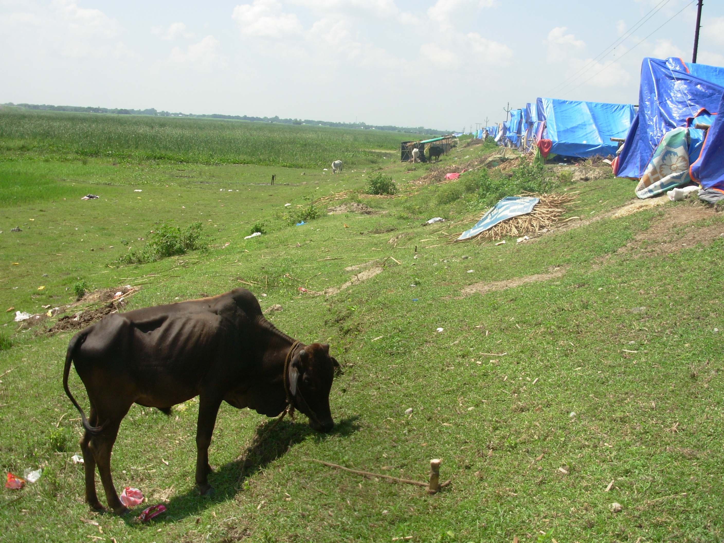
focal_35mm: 38
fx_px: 795
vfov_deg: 37.7
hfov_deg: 49.0
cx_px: 362
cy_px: 272
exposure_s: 1/886
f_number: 2.9
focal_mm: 6.3
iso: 50
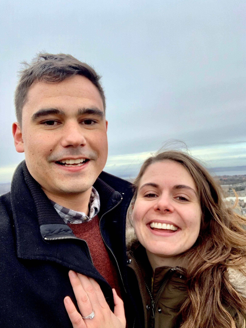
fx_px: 303
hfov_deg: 44.2
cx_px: 123
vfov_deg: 56.8
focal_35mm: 32
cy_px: 164
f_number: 2.2
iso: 50
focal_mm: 2.87
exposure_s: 1/121
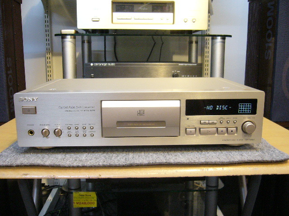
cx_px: 144
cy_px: 108
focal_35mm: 35
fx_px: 292
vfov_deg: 40.7
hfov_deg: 52.6
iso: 200
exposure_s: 1/10
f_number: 2.8
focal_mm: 5.8
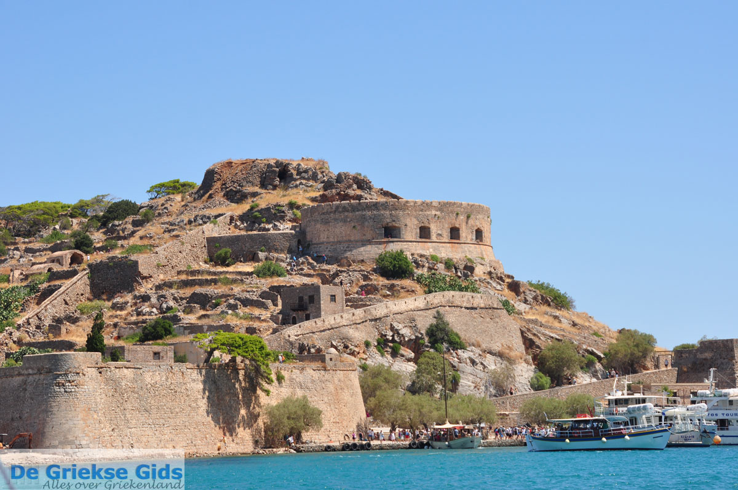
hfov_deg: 18.2
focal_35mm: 112
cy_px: 245
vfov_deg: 12.1
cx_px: 369
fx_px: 2303
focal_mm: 75
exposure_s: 1/500
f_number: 10
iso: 200
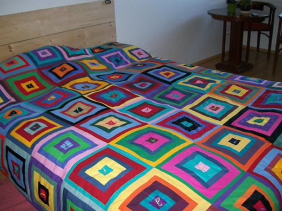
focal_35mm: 38
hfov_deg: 49.0
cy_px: 109
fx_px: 310
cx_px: 140
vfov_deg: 37.7
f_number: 2.7
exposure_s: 1/64
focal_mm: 6
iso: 200
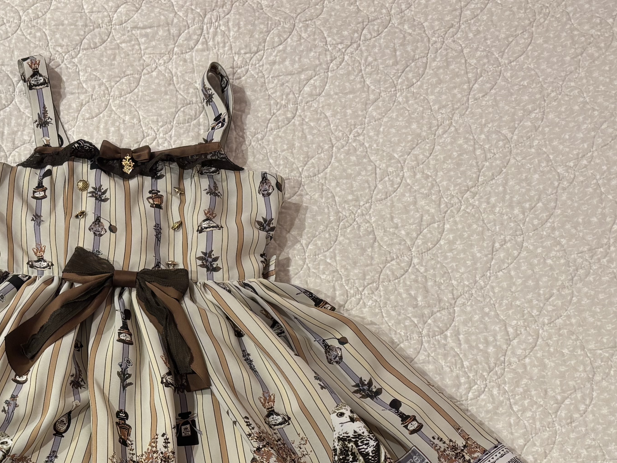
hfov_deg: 33.8
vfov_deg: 25.5
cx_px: 114
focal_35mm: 55
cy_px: 439
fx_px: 980
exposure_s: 1/59
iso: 200
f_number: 1.6
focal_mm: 5.96
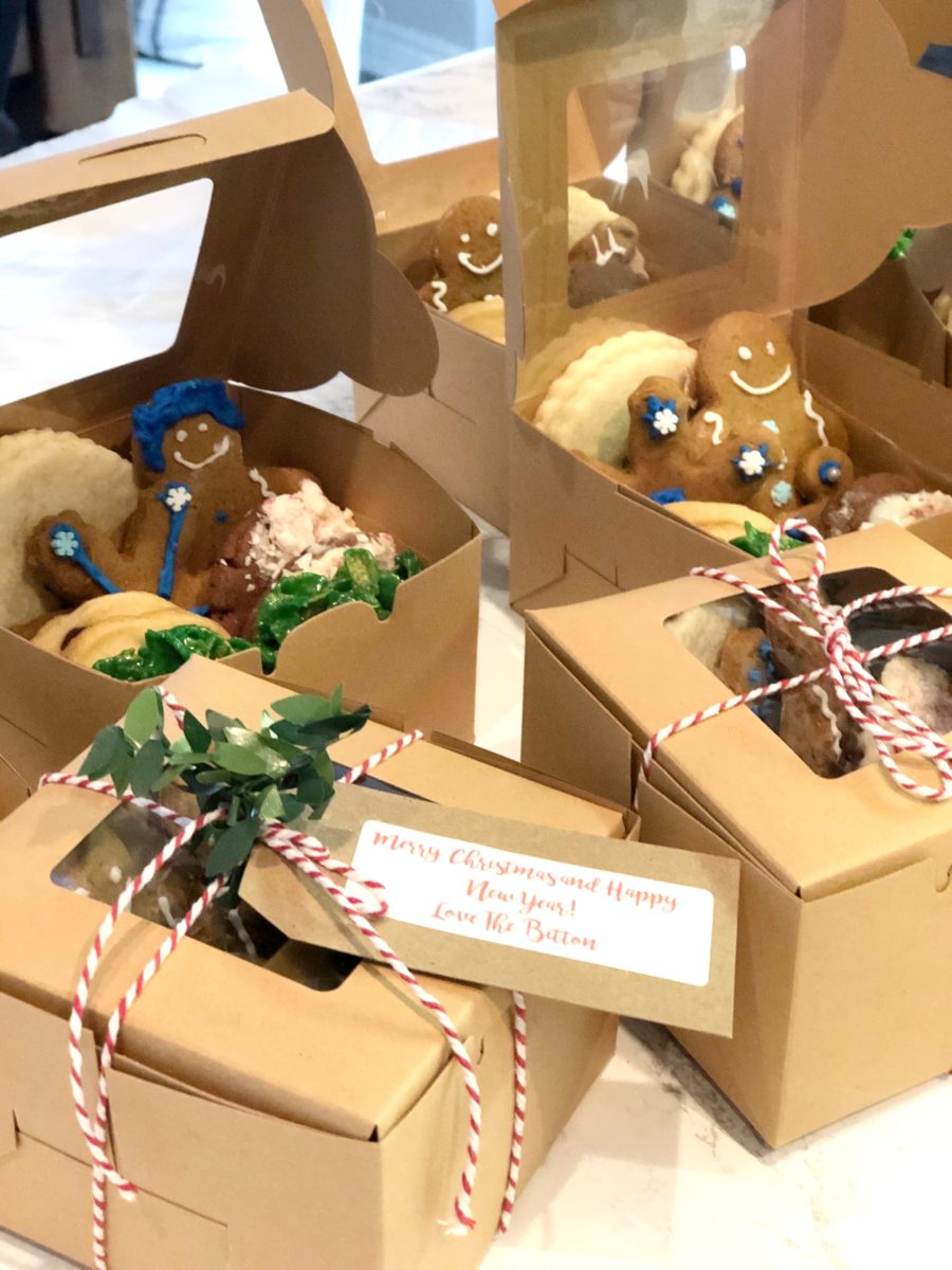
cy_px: 635
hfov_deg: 25.7
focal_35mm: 57
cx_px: 476
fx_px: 2090
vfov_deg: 33.8
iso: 400
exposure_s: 1/30
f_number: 2.8
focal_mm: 6.6
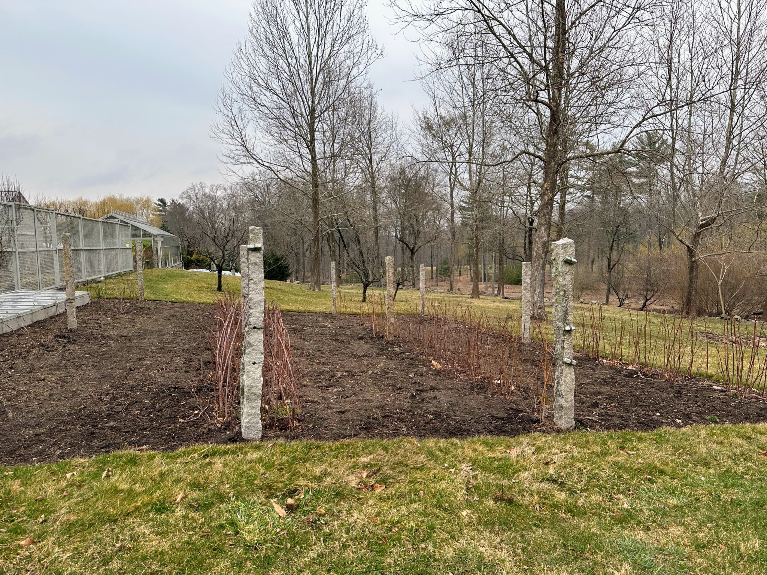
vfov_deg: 56.8
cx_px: 384
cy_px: 288
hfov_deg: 71.6
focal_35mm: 24
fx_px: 532
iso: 80
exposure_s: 1/357
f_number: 1.78
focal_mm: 6.86
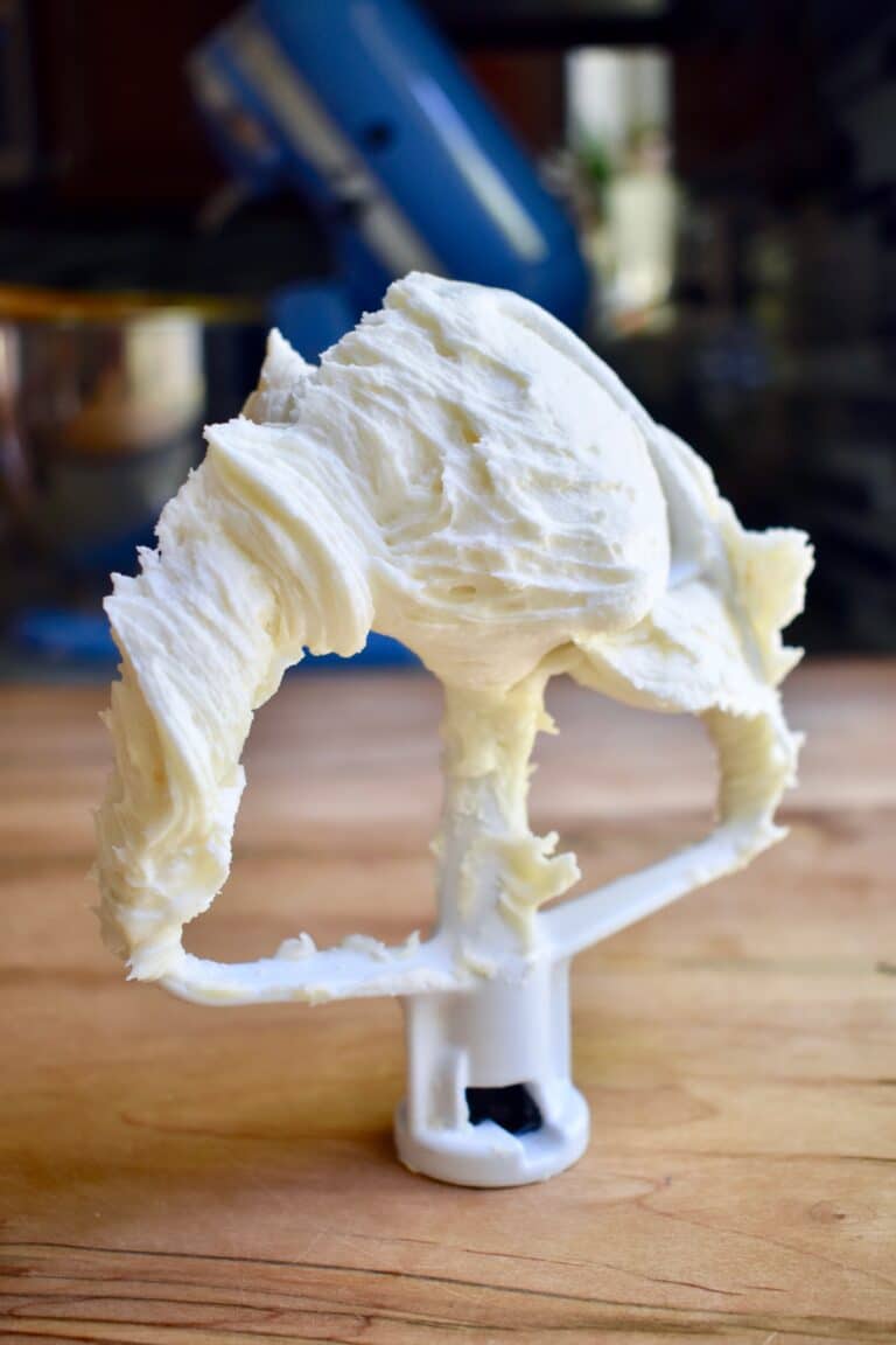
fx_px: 1568
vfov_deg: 46.4
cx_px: 448
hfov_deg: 31.9
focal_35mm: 42
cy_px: 672
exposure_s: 1/60
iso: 400
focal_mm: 28
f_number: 4.2
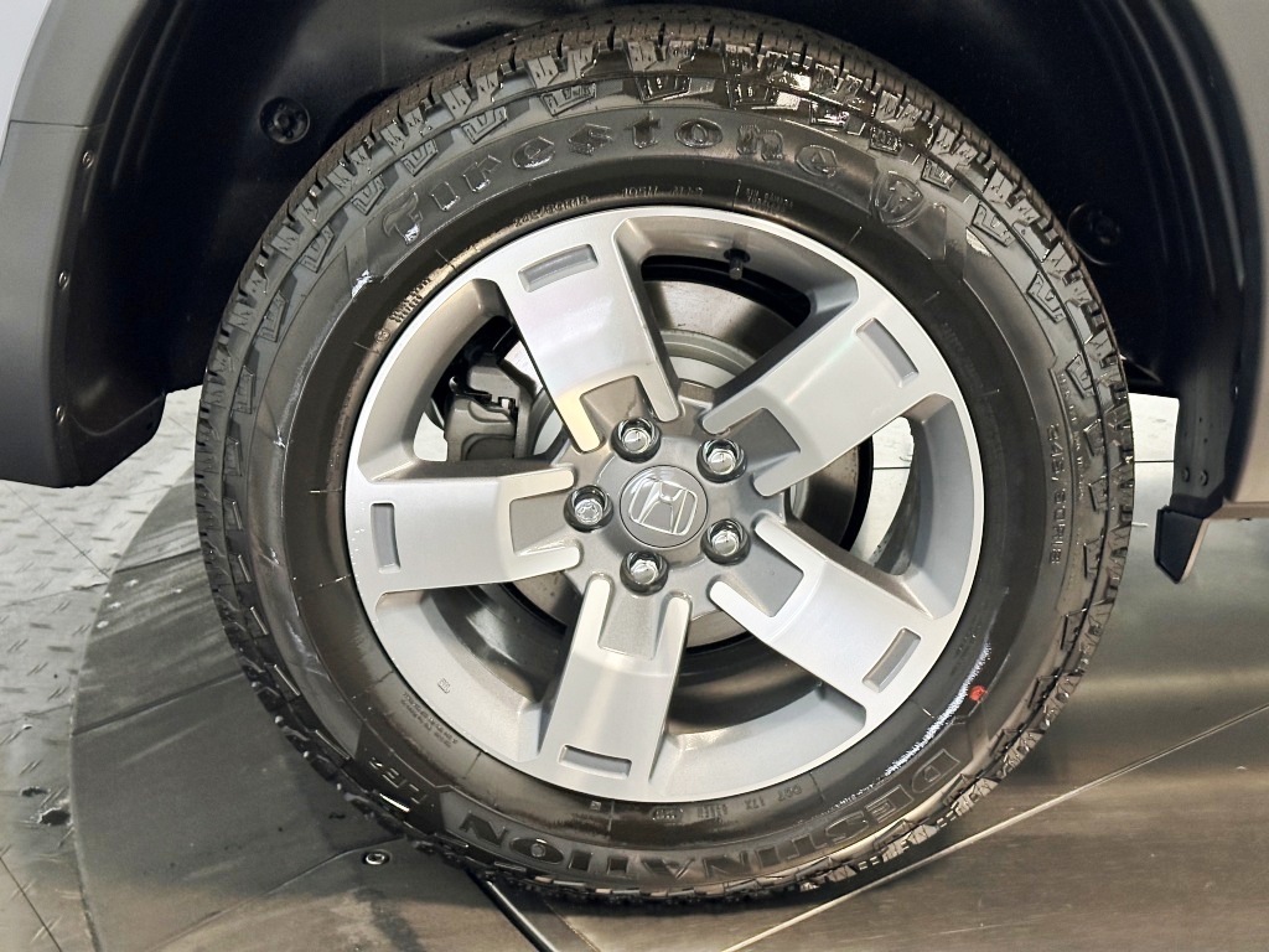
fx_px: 1760
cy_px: 476
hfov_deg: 39.7
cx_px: 634
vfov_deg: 30.3
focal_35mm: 48
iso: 500
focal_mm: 6.86
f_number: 1.78
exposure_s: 1/30
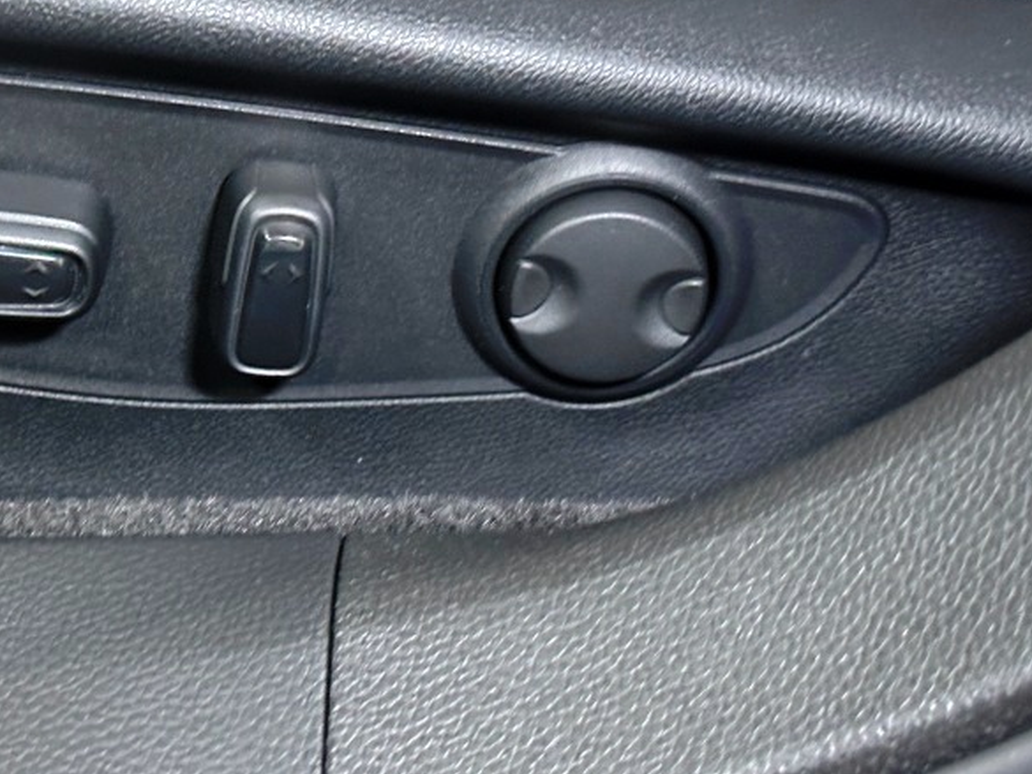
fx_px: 2505
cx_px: 194
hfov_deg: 22.9
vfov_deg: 17.5
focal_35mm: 84
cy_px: 185
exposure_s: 1/40
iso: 500
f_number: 1.78
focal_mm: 6.86
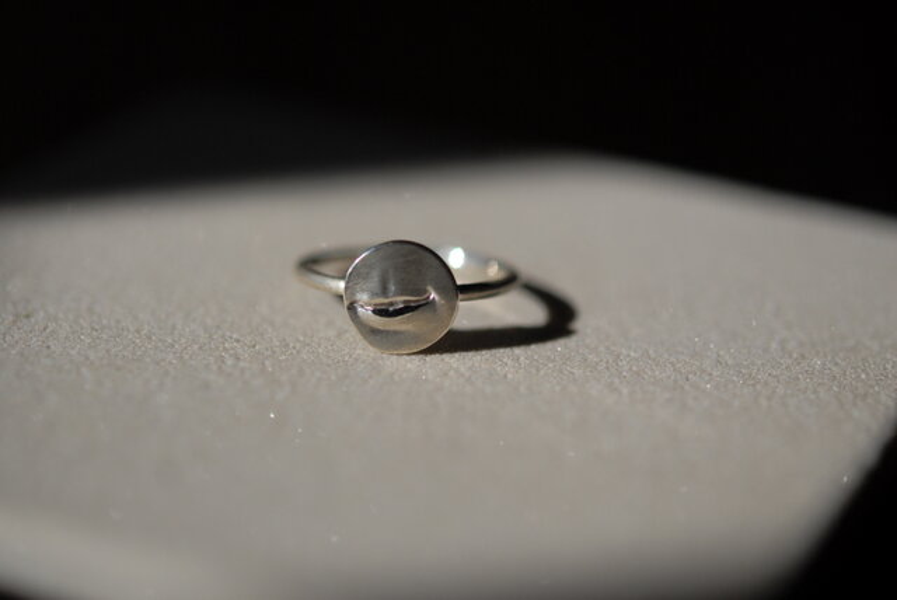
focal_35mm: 90
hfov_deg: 22.6
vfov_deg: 15.2
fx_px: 2244
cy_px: 300
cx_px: 448
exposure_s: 1/6400
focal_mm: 60
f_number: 3.2
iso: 320
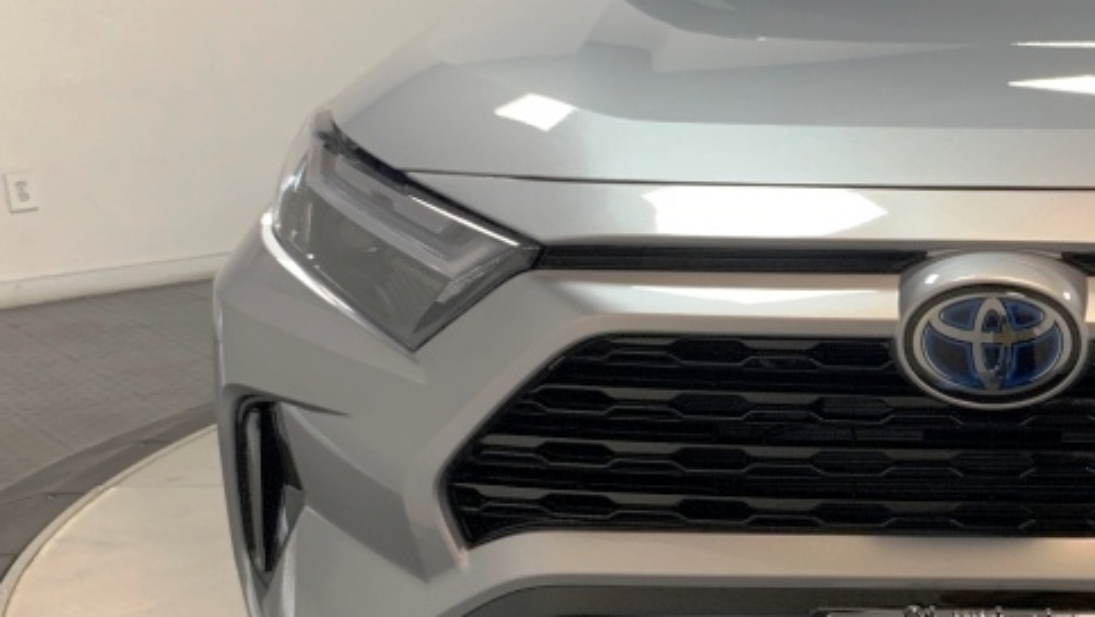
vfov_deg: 20.1
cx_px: 1002
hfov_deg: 33.0
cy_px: 345
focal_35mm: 60
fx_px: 1743
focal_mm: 4.25
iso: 200
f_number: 1.8
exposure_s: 1/60
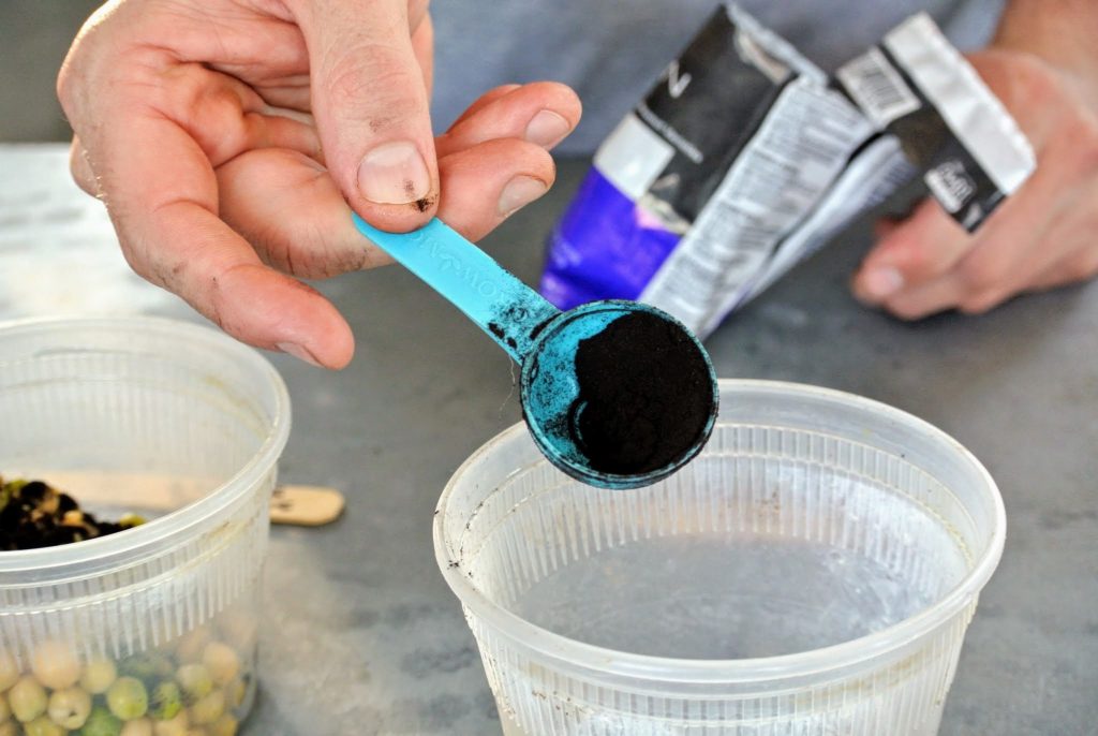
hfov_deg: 25.0
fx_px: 2474
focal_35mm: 81
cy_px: 368
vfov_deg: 16.9
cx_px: 549
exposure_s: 1/60
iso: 400
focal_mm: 30
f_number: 3.8
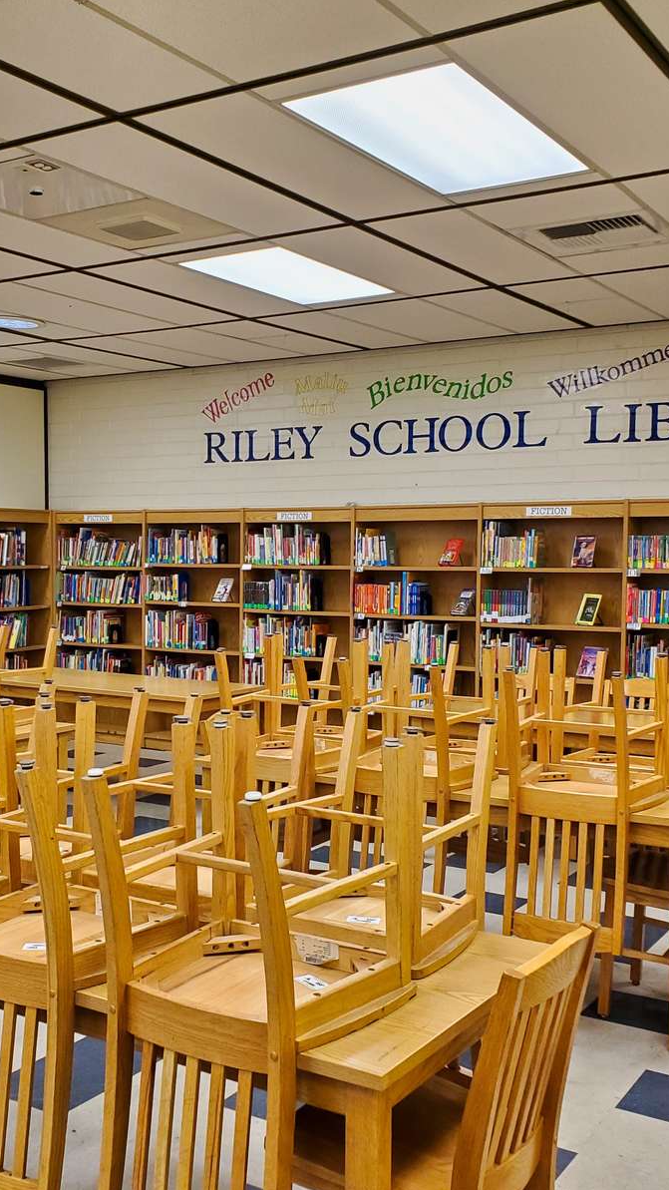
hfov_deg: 31.0
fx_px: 1198
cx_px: 243
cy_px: 595
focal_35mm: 38
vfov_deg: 52.8
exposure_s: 1/59
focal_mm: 4.3
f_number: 2.4
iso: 200
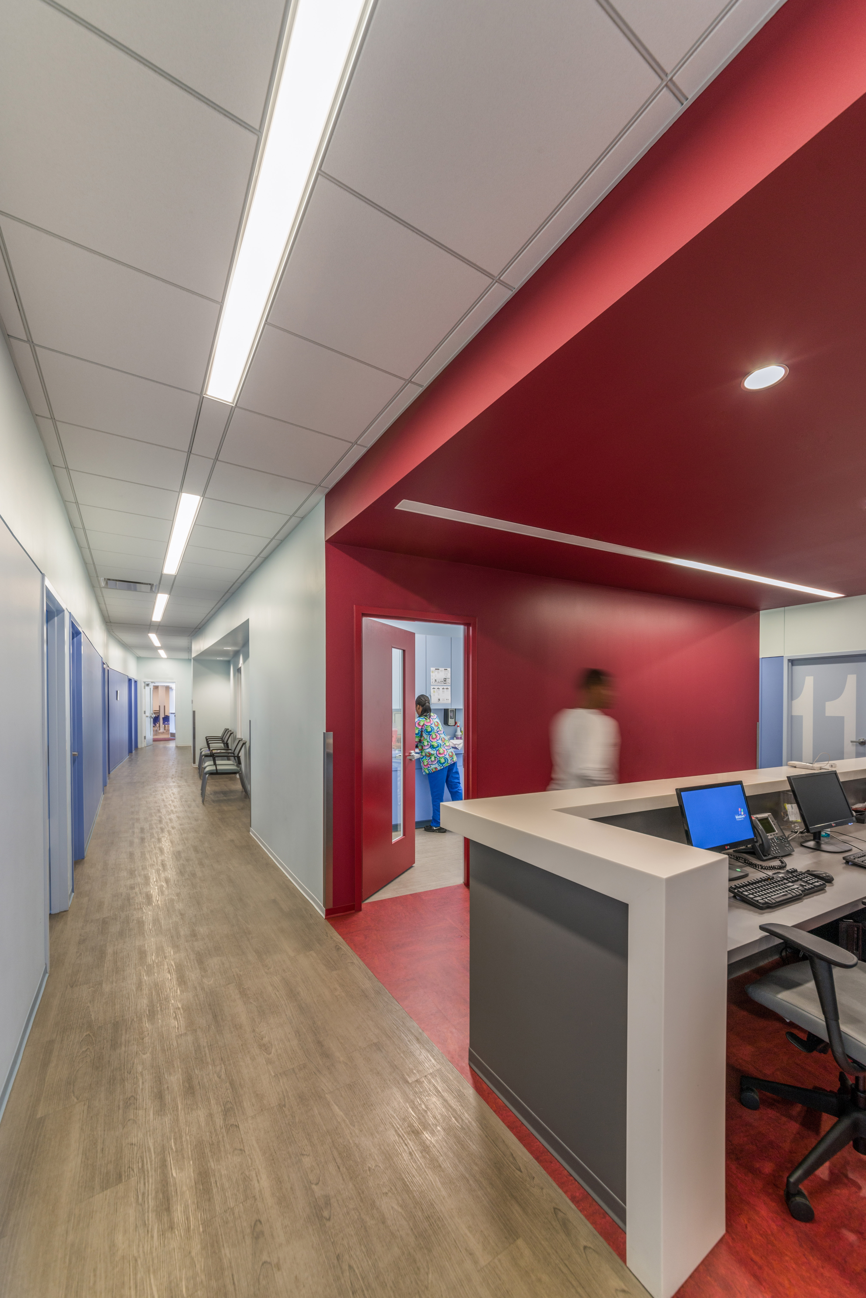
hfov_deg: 90.0
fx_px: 433
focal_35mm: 12
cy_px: 649
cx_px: 433
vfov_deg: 112.6
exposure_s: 1/8
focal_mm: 12
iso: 200
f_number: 7.1
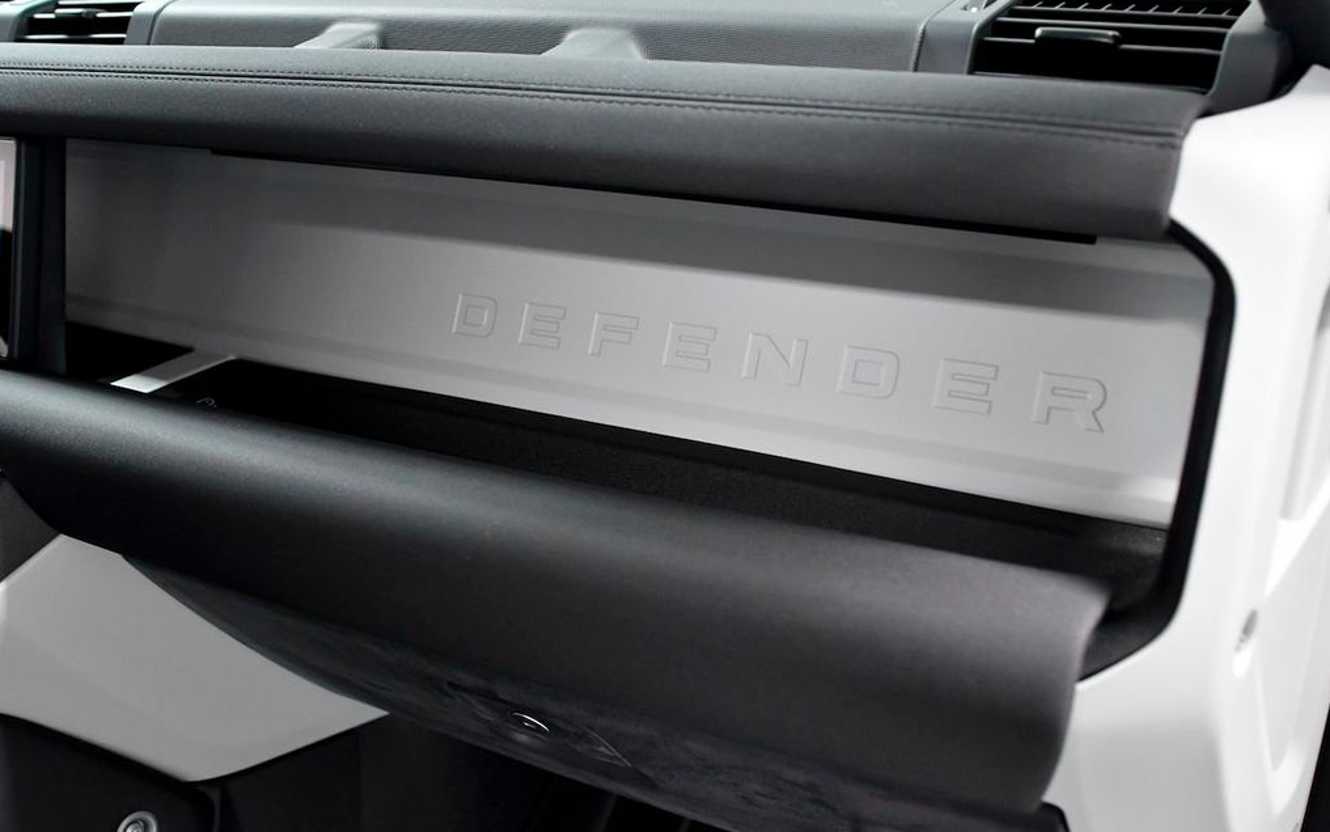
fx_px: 1341
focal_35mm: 37
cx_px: 666
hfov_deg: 52.7
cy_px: 409
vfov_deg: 34.4
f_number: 4
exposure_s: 1/160
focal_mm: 24
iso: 2000
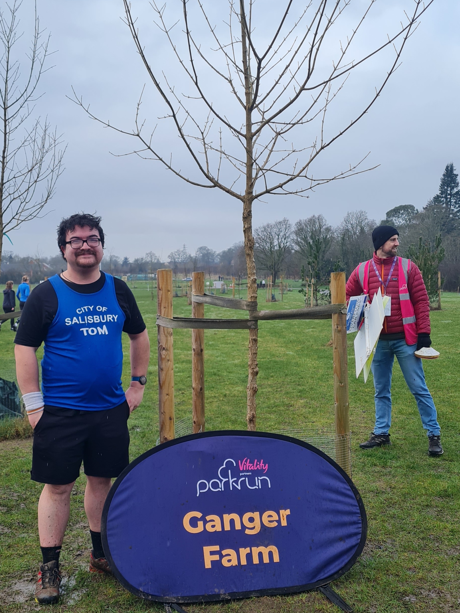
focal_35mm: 26
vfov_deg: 67.3
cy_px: 306
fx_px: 461
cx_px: 230
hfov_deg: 53.1
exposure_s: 1/1000
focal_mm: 5.4
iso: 50
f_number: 1.8
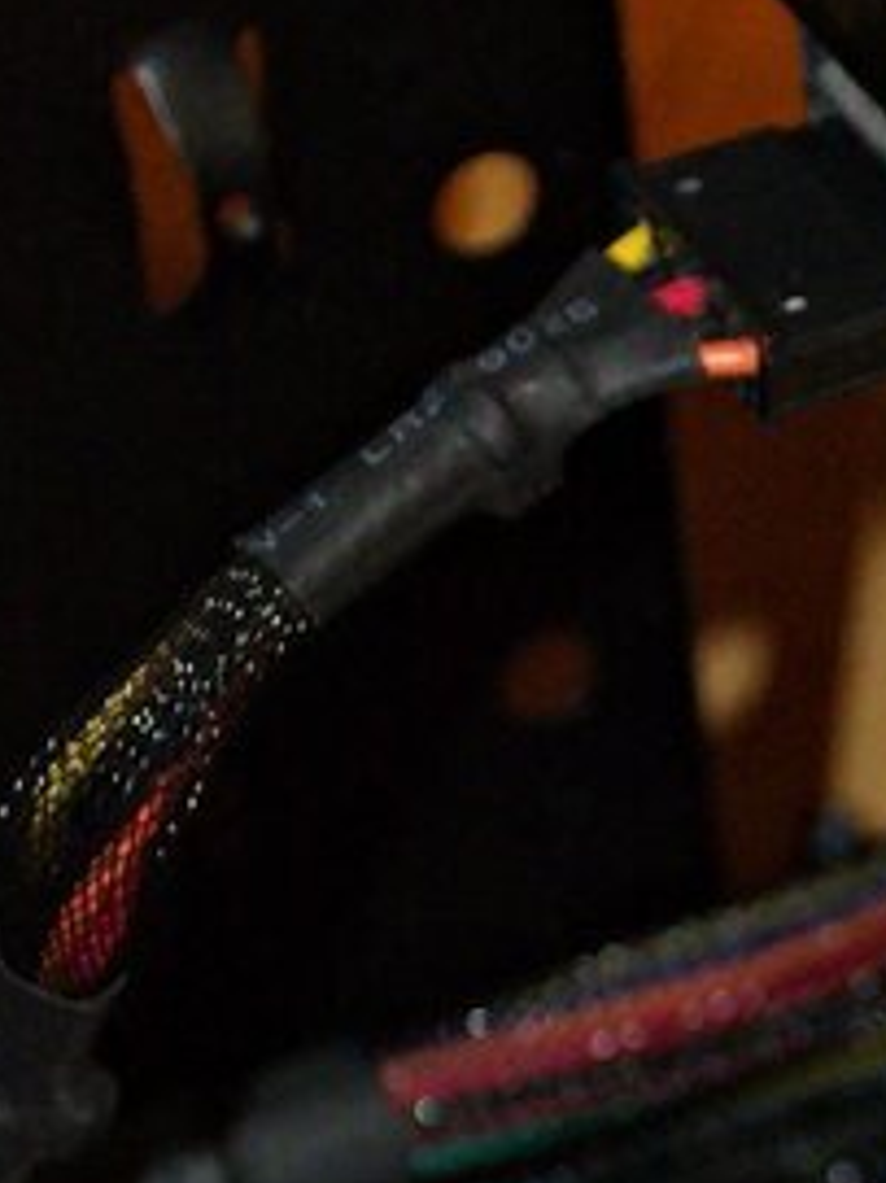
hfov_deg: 5.3
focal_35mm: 276
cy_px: 838
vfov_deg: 7.2
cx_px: 1333
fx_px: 9426
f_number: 4.5
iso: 5000
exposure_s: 1/60
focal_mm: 48
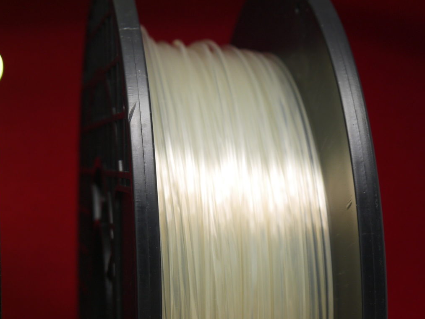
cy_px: 295
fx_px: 1191
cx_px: 30
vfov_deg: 15.1
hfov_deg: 19.8
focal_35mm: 97
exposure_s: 1/125
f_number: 5
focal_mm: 24
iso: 160
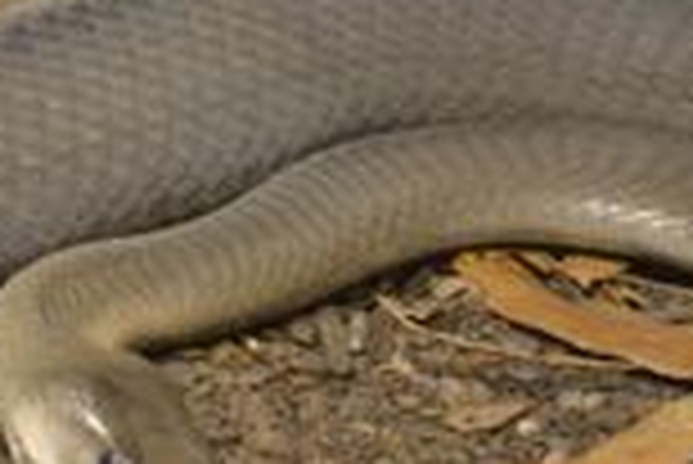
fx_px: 5356
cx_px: 135
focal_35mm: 278
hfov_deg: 7.4
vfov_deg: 4.9
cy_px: 471
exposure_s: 1/60
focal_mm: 44
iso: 2500
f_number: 5.3
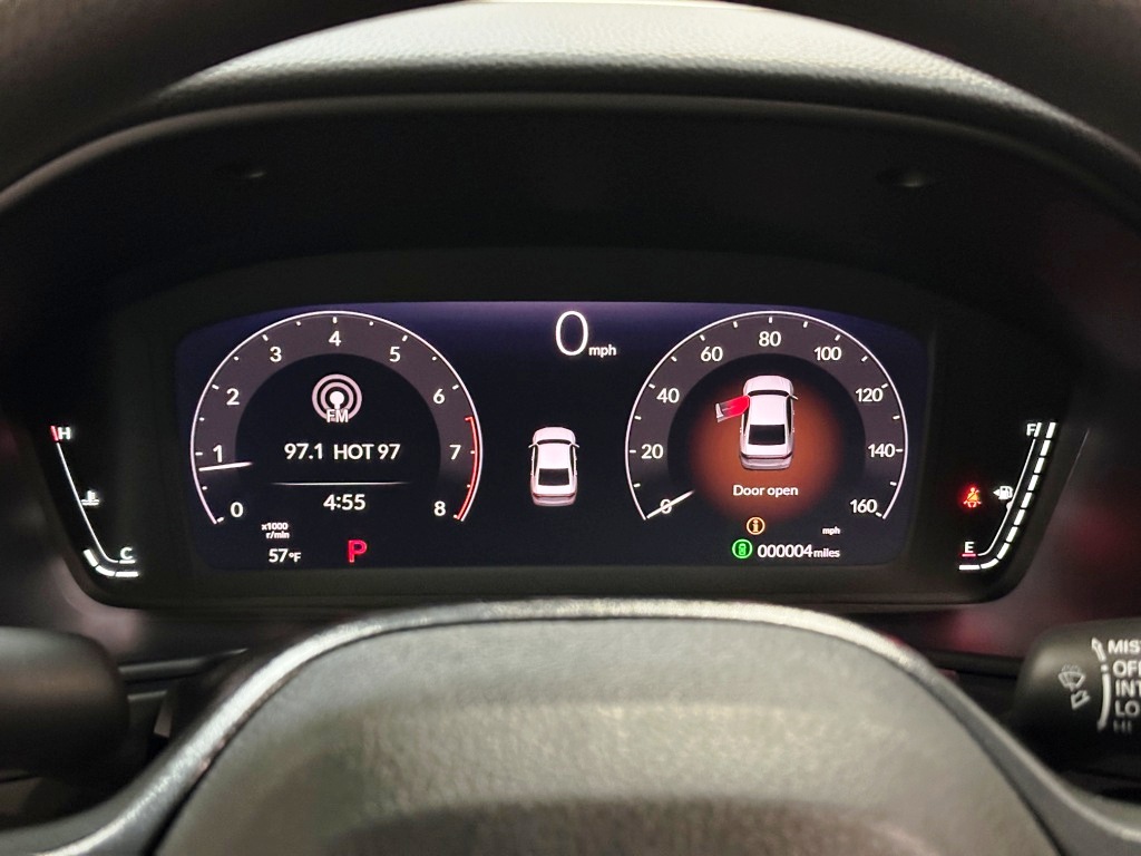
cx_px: 570
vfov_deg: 30.3
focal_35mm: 48
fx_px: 1582
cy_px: 428
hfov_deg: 39.7
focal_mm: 6.86
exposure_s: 1/24
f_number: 1.78
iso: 640
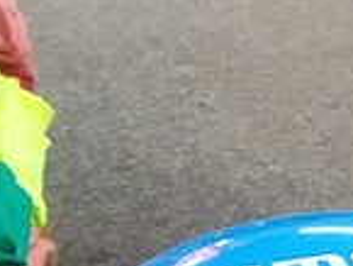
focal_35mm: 160
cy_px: 608
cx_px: 896
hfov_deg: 10.4
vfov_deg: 8.6
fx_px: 1633
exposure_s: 1/30
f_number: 1.9
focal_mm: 2.47
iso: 160
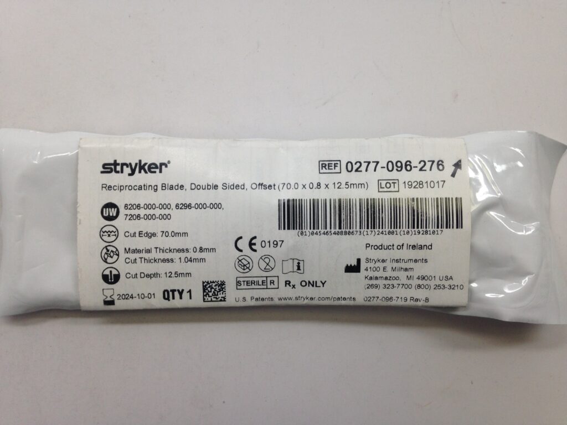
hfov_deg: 55.4
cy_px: 212
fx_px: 541
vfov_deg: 42.9
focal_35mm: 33
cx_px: 284
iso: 64
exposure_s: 1/60
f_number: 2.4
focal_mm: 4.12
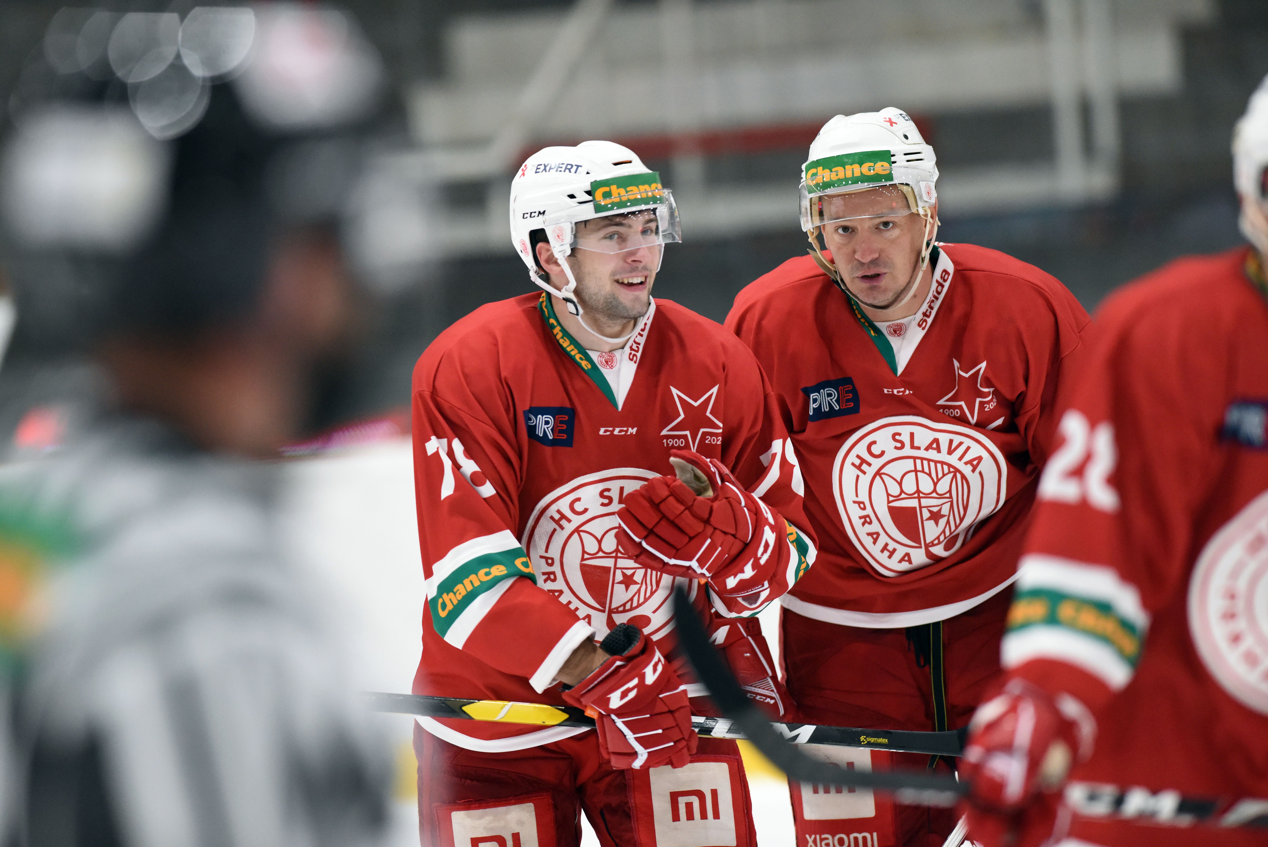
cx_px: 634
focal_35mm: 300
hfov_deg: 6.9
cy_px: 424
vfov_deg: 4.6
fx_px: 10569
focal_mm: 300
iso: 5000
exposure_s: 1/1000
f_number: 4
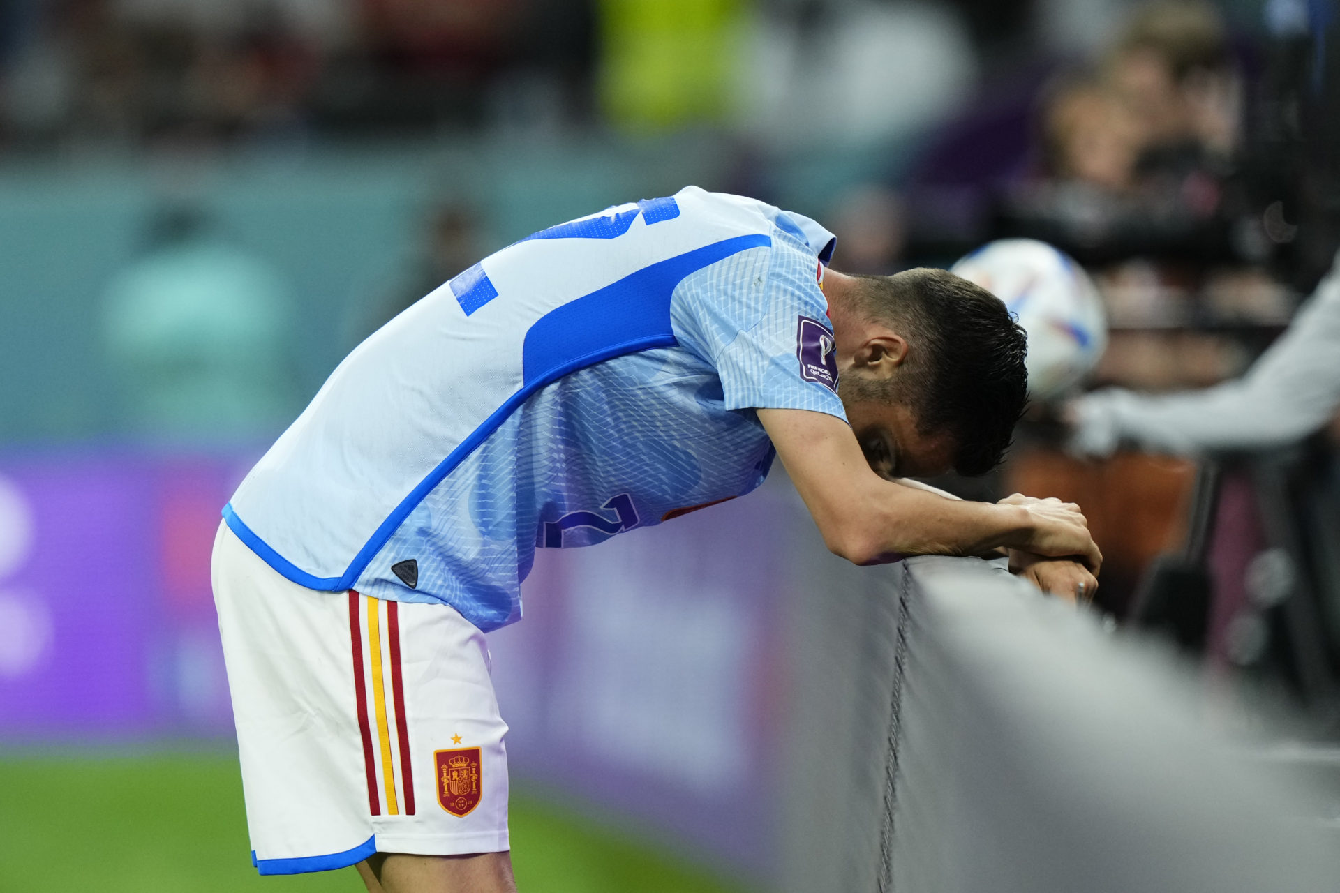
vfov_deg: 3.4
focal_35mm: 400
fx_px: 14888
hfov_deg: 5.2
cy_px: 446
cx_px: 670
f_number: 3.2
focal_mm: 400
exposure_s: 1/1600
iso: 2500
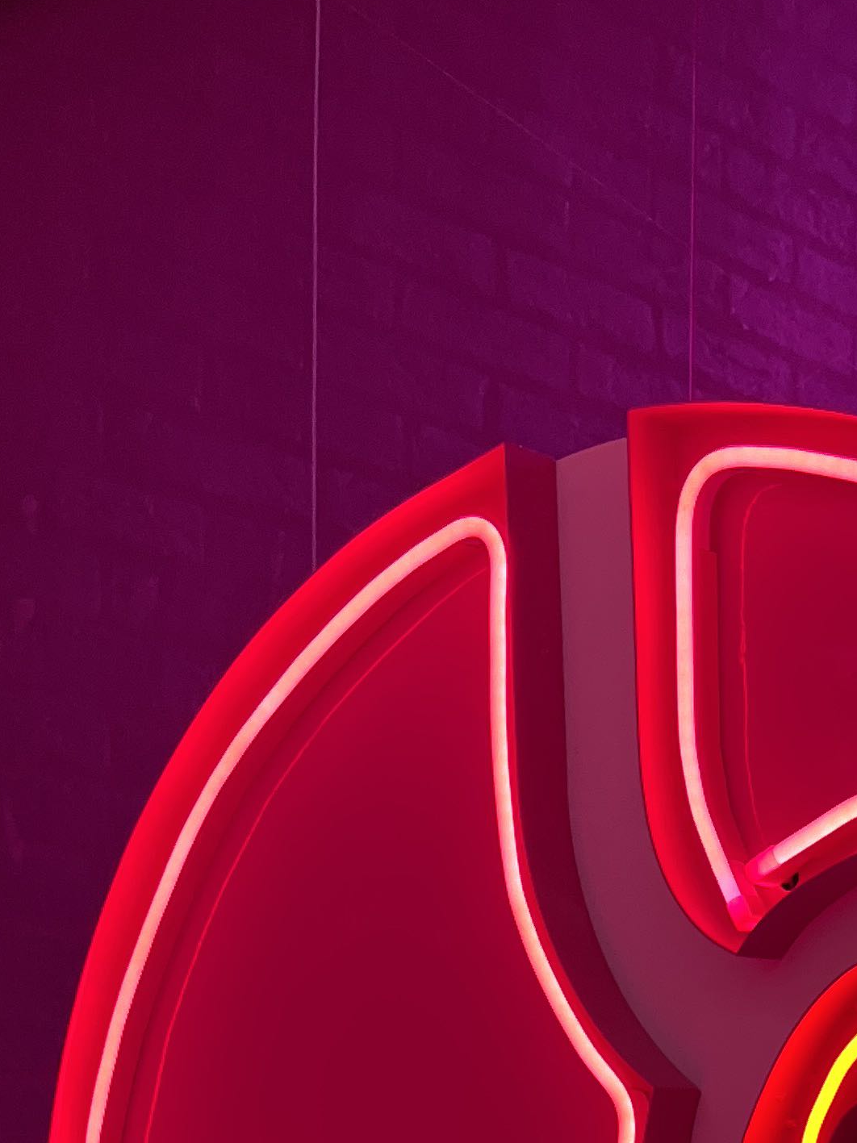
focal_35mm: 74
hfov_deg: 19.2
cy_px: 1537
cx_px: 905
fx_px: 2444
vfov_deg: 23.0
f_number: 1.6
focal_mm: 5.1
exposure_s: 1/121
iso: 125
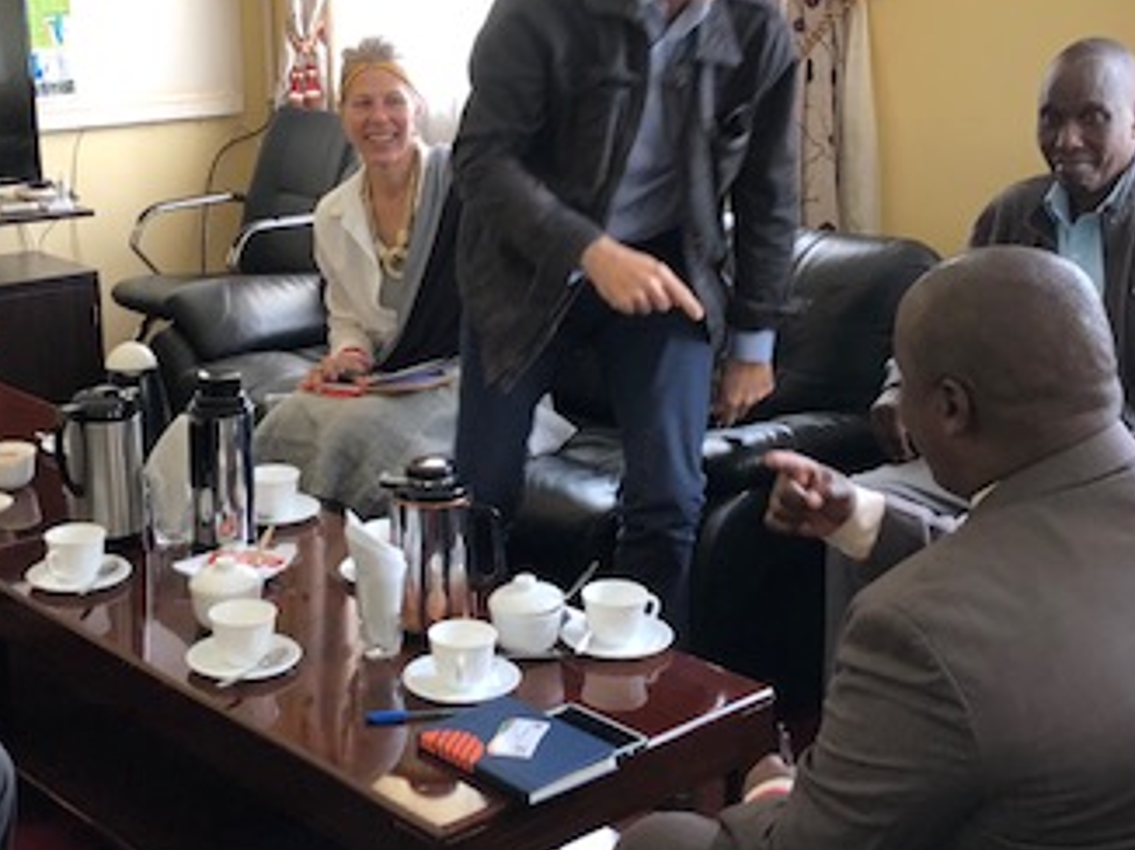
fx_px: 1802
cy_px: 397
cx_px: 453
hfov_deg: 34.8
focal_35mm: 55
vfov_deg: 26.5
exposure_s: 1/60
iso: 100
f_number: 1.8
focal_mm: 3.99
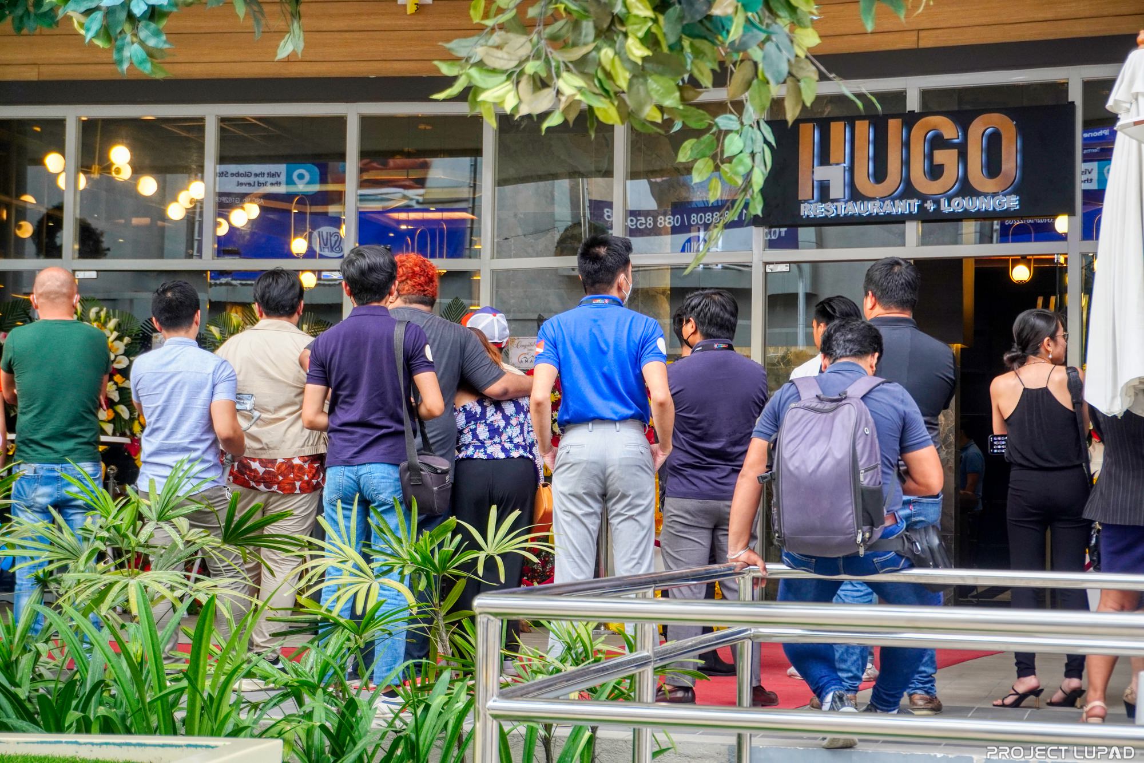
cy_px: 382
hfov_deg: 31.2
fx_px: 2049
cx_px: 572
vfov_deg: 21.1
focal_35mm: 64
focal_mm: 43
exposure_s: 1/80
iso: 500
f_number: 5.6
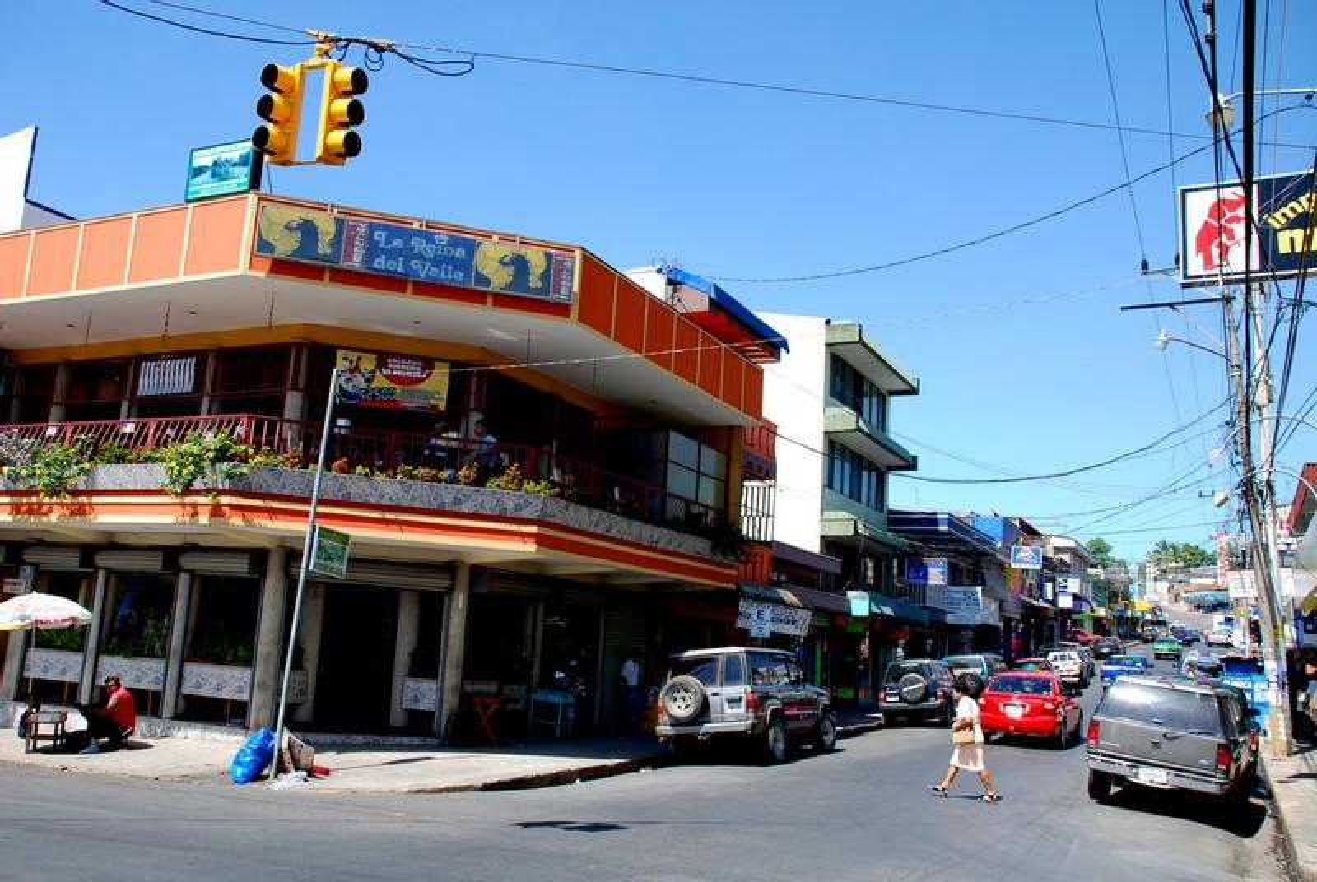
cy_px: 441
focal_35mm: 30
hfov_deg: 61.9
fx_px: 1099
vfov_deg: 43.7
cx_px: 658
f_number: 6.3
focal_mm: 20
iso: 100
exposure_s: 1/160
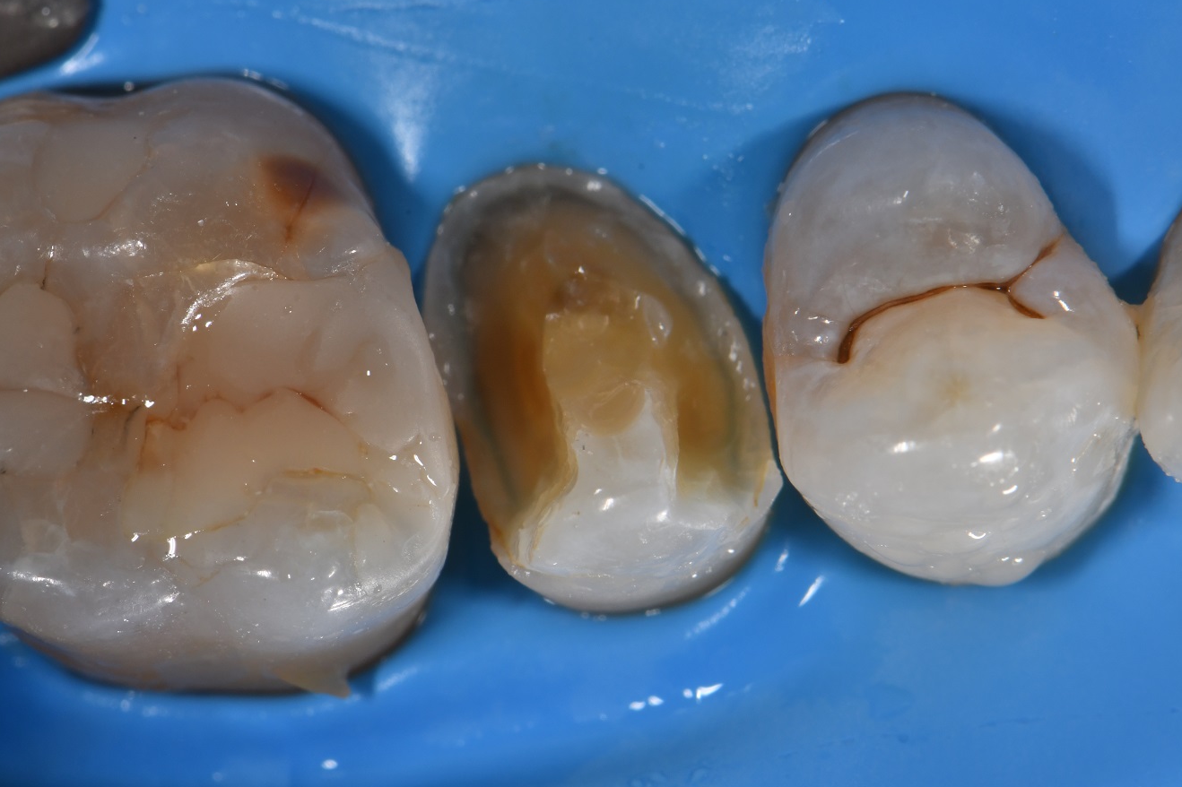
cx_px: 591
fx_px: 5285
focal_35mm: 161
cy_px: 394
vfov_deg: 8.5
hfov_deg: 12.8
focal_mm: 105
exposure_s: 1/160
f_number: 32
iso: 200
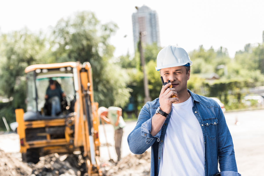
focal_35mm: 70
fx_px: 513
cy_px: 88
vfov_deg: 19.5
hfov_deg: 28.8
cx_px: 132
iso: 125
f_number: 3.2
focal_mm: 70
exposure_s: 1/320
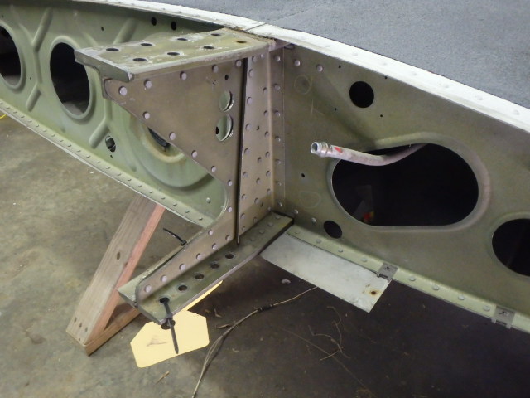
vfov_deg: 49.7
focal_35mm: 28
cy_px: 199
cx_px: 265
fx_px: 429
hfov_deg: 63.4
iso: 800
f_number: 3.9
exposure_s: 1/13
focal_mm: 5
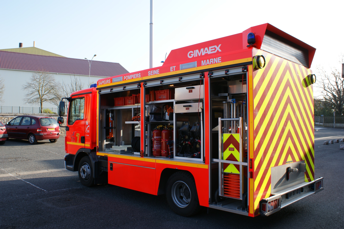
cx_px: 172
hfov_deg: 62.0
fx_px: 286
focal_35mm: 30
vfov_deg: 43.6
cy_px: 114
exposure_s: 1/80
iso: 100
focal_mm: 20
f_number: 9
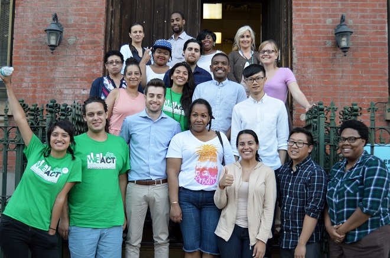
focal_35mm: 46
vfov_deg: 28.9
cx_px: 195
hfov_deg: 42.4
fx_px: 503
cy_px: 129
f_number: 4.2
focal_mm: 31
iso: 360
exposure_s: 1/125
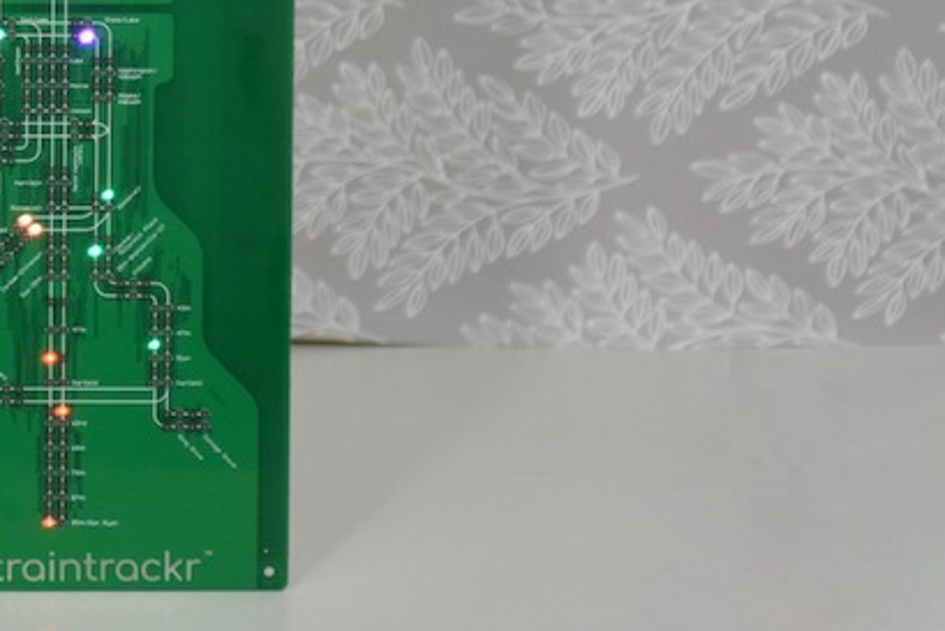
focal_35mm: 233
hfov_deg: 8.8
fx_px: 6118
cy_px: -103
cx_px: -62
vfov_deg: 5.9
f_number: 2.8
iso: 560
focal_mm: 62
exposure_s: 1/100
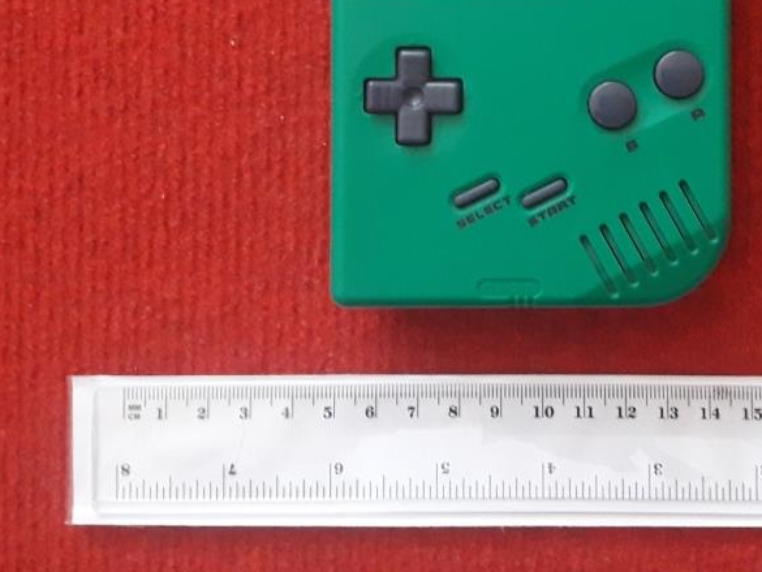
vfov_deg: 28.9
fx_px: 1079
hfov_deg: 38.2
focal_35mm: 49
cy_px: 94
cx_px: 544
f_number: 1.9
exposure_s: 1/25
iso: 250
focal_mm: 3.7
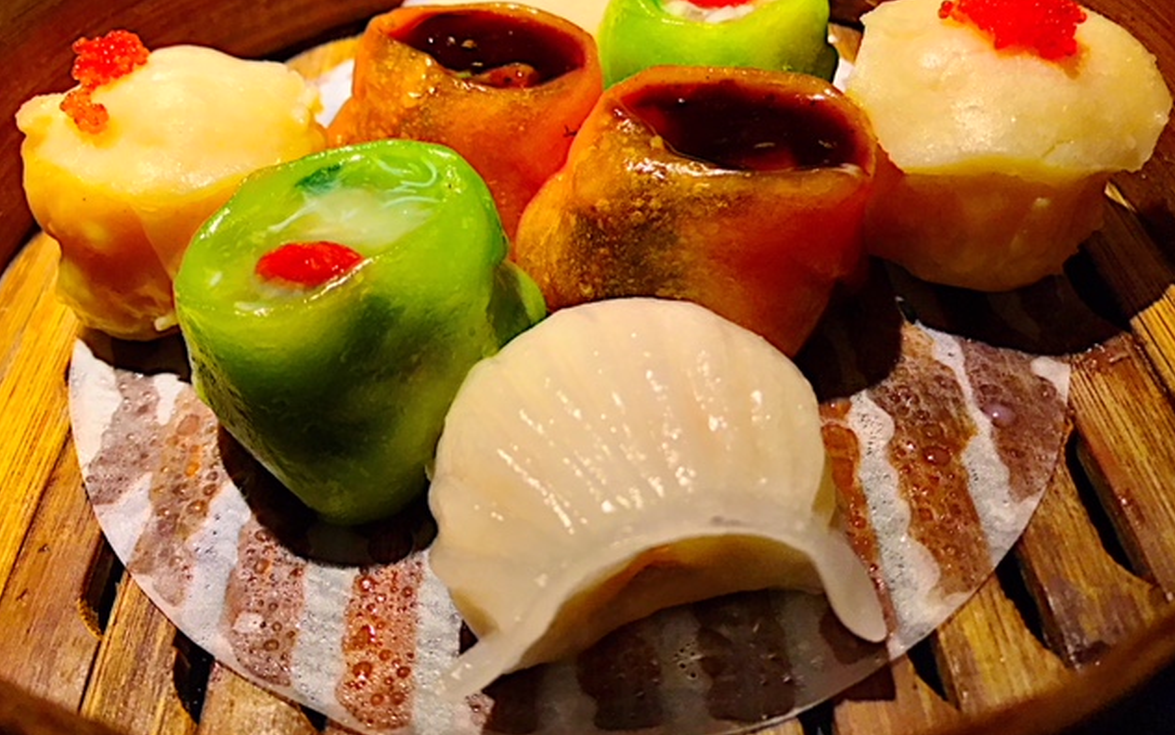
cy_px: 297
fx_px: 961
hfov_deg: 62.9
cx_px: 587
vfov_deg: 41.7
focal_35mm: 30
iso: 40
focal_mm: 3.99
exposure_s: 1/120
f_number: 1.8
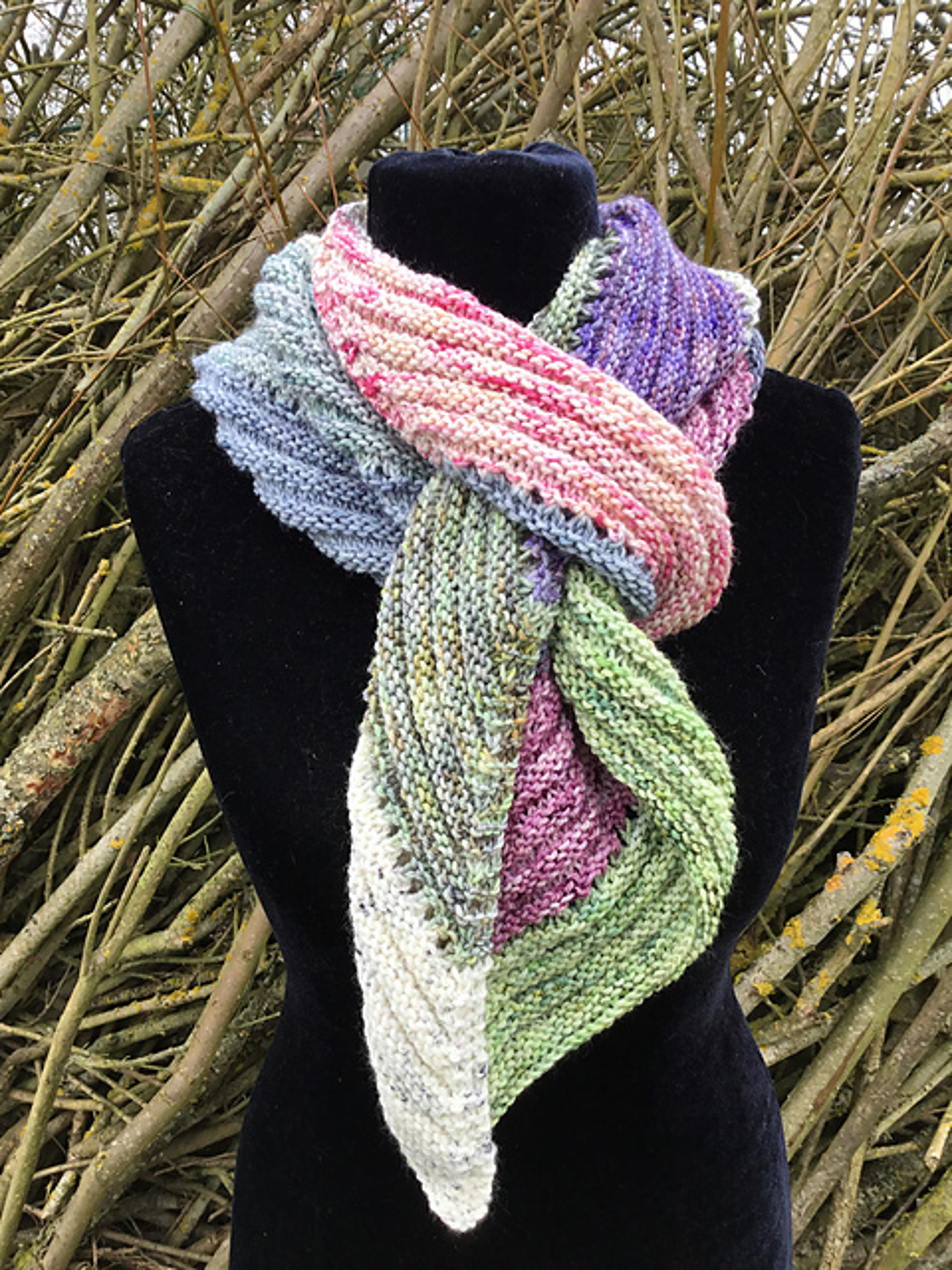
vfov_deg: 58.4
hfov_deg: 45.4
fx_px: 1137
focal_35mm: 31
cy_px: 635
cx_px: 476
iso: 32
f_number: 2.4
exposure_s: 1/50
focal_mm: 3.3
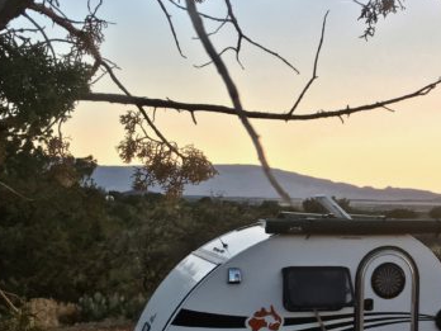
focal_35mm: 64
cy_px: 259
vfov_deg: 22.7
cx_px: 432
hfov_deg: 28.5
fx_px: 815
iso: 40
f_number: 2.2
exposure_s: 1/120
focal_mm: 4.15
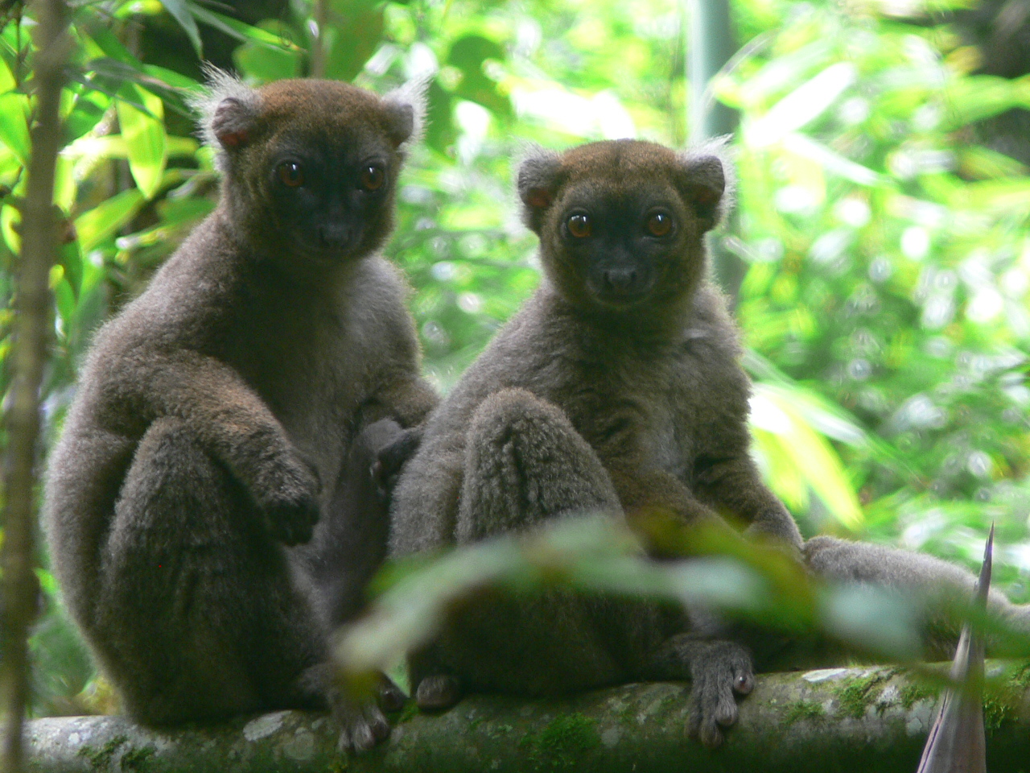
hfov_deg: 4.0
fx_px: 14729
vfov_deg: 3.0
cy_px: 386
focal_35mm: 495
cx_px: 515
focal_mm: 65.8
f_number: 3.6
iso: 80
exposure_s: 1/30
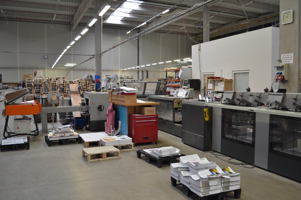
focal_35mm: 30
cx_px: 150
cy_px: 100
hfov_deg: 61.9
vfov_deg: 43.6
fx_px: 251
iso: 400
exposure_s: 1/40
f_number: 3.8
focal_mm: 20
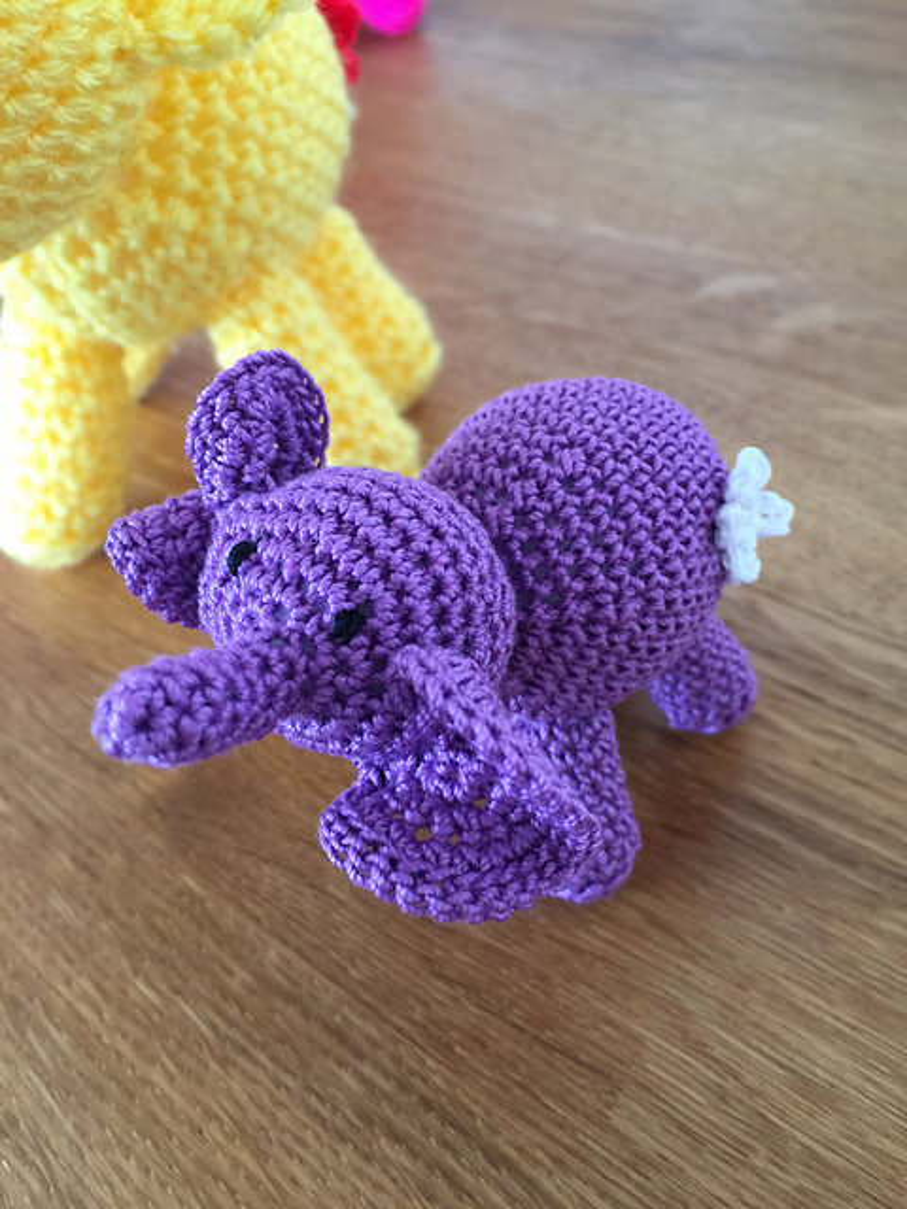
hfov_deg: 48.2
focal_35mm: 29
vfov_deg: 61.7
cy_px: 604
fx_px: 1013
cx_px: 454
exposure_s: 1/17
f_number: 2.2
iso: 80
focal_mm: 4.15
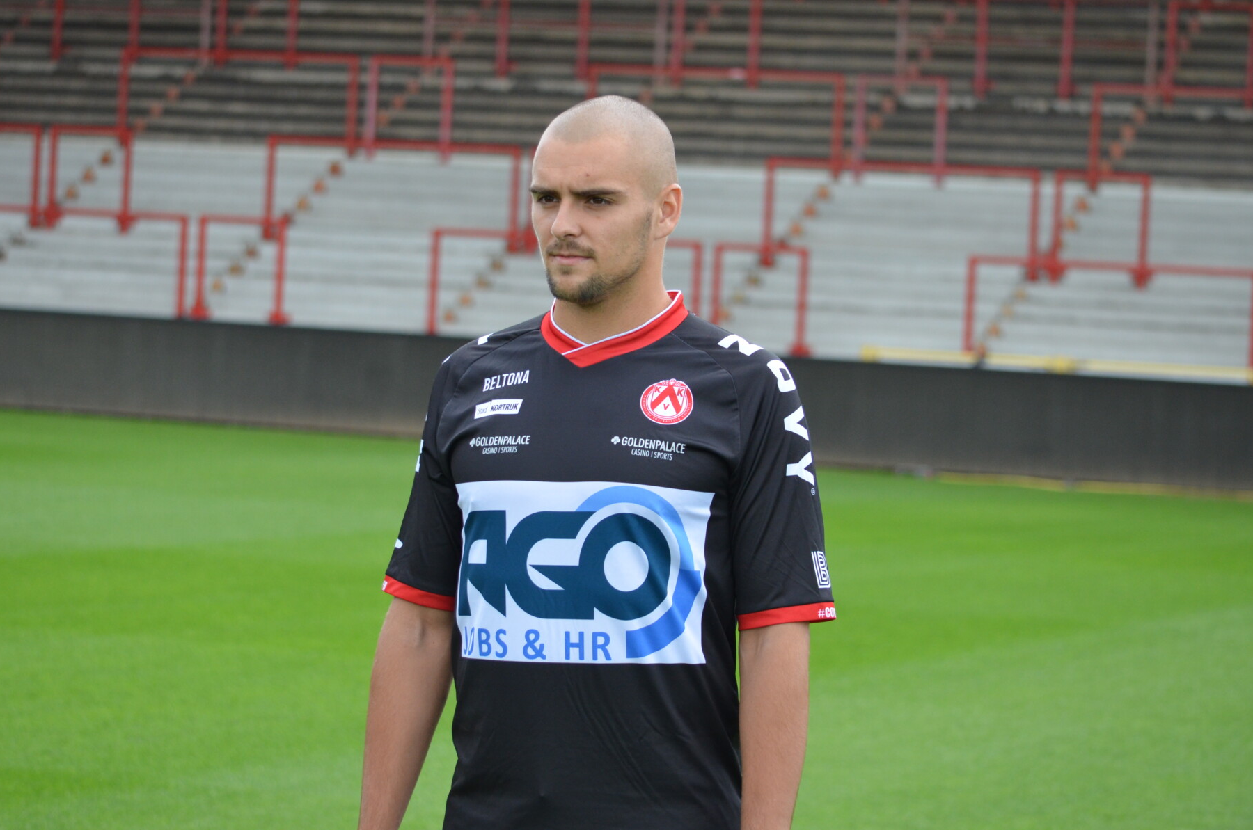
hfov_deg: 16.0
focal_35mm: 128
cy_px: 420
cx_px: 599
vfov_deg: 10.7
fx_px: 4447
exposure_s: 1/800
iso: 800
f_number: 4.5
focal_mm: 80
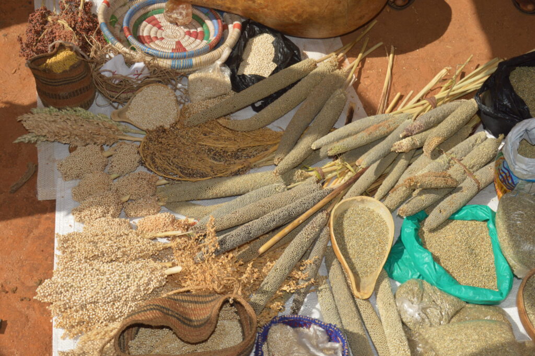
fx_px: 668
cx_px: 268
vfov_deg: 29.8
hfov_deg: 43.6
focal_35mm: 45
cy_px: 178
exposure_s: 1/200
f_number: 11
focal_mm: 30
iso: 100
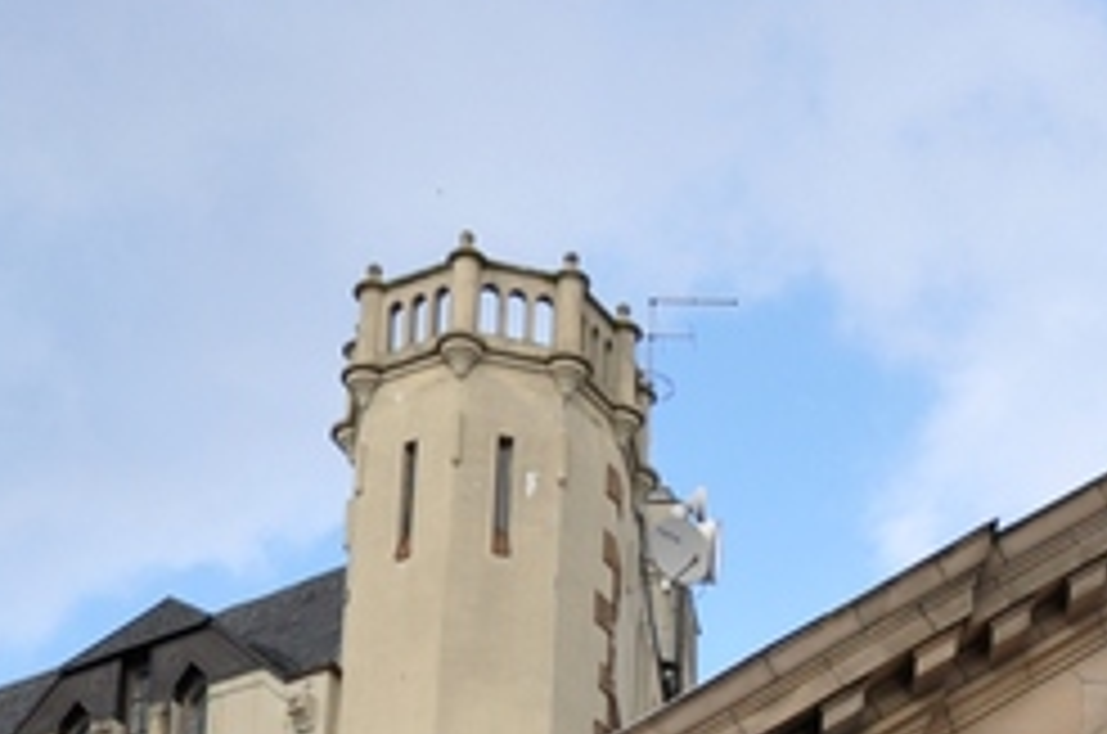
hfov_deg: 16.0
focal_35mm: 124
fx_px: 3819
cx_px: 1246
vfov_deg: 9.7
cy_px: 1736
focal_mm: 17
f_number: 7.1
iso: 200
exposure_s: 1/200
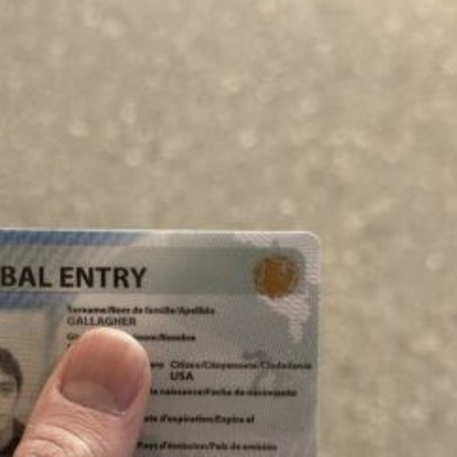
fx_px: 1046
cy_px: 364
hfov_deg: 24.4
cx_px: 113
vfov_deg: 24.3
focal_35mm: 70
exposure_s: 1/60
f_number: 1.78
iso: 160
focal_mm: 6.76
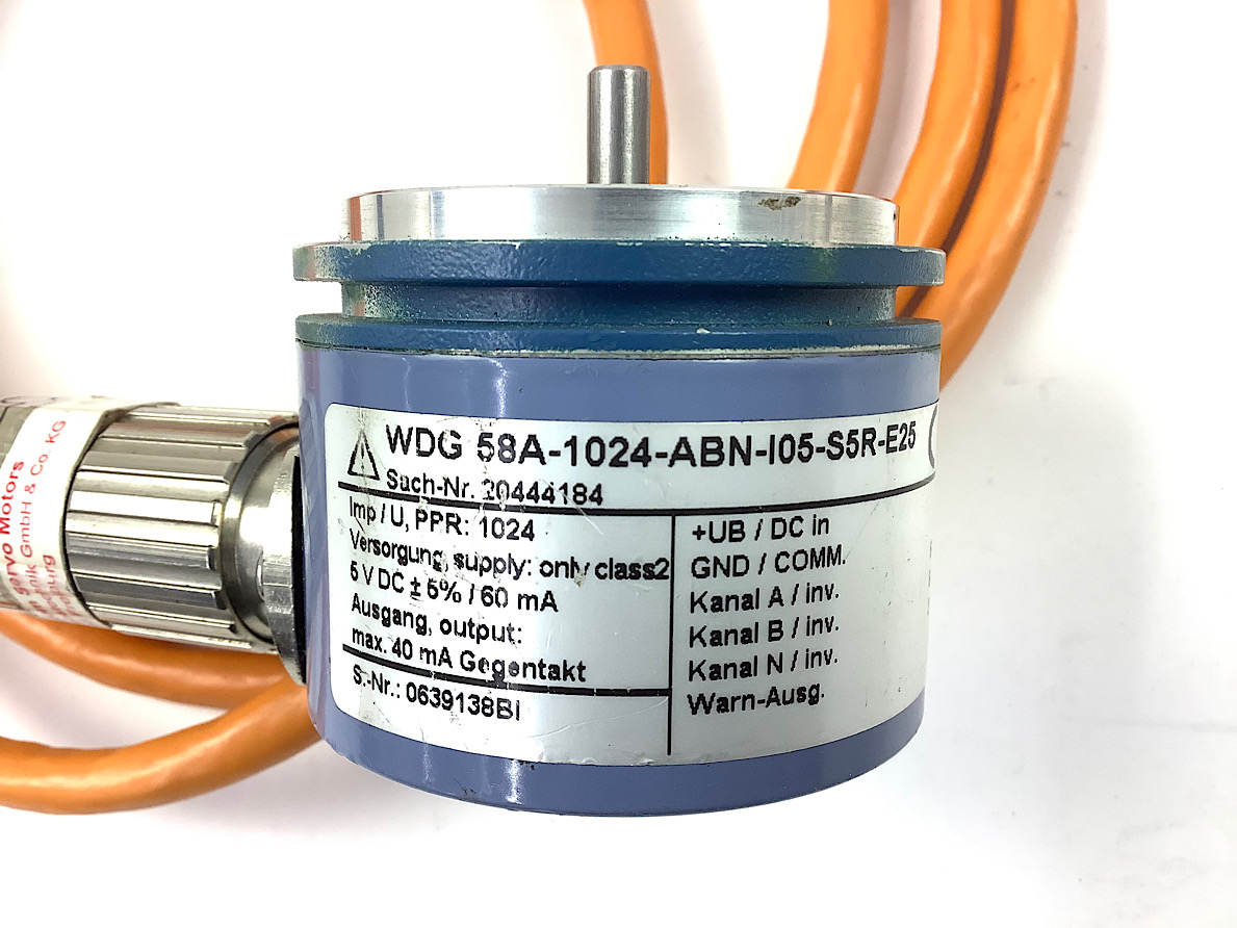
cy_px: 464
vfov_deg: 45.4
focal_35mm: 31
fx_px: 1108
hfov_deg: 58.3
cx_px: 618
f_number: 2.4
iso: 100
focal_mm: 3.3
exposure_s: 1/50
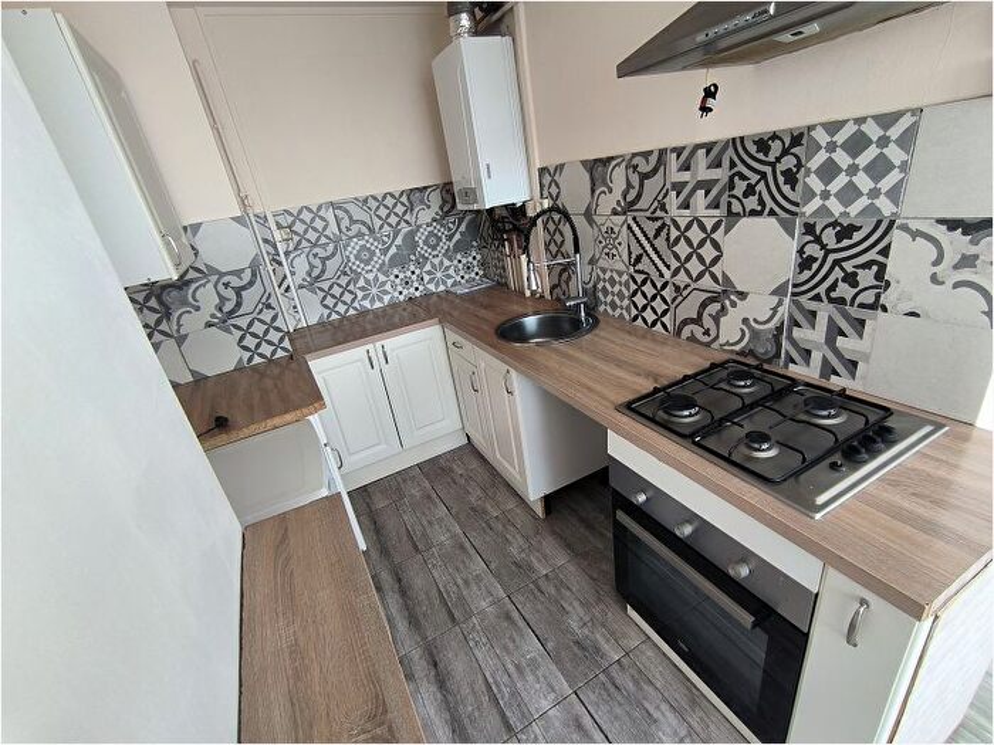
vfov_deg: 78.1
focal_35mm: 16
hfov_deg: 94.5
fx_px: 459
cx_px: 497
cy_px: 372
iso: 82
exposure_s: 1/49.9
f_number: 2.2
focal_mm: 1.65
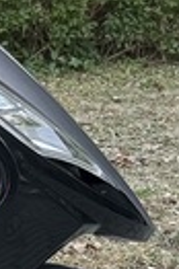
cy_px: 74
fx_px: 1144
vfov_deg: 13.4
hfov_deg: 7.4
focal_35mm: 153
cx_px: -442
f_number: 1.78
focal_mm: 6.76
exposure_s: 1/341
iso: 80
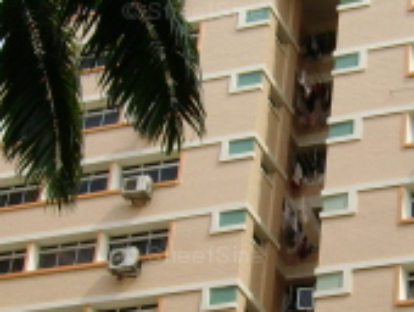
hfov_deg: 17.3
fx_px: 1353
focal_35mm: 113
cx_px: 304
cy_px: 258
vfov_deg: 13.1
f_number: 5.8
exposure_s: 1/458
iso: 50
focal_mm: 5.95
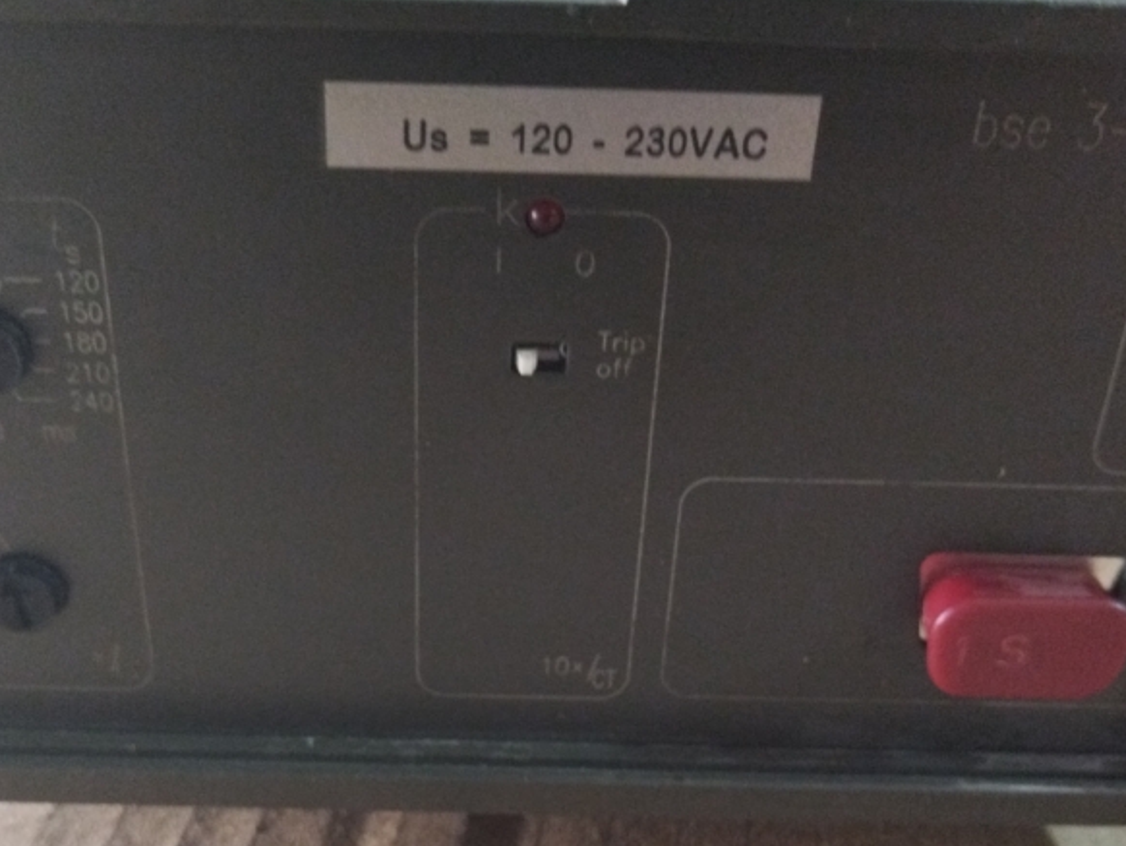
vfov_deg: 31.1
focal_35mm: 46
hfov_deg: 41.2
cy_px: 603
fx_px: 1497
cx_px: 497
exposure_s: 1/20
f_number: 1.8
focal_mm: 4.75
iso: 1532
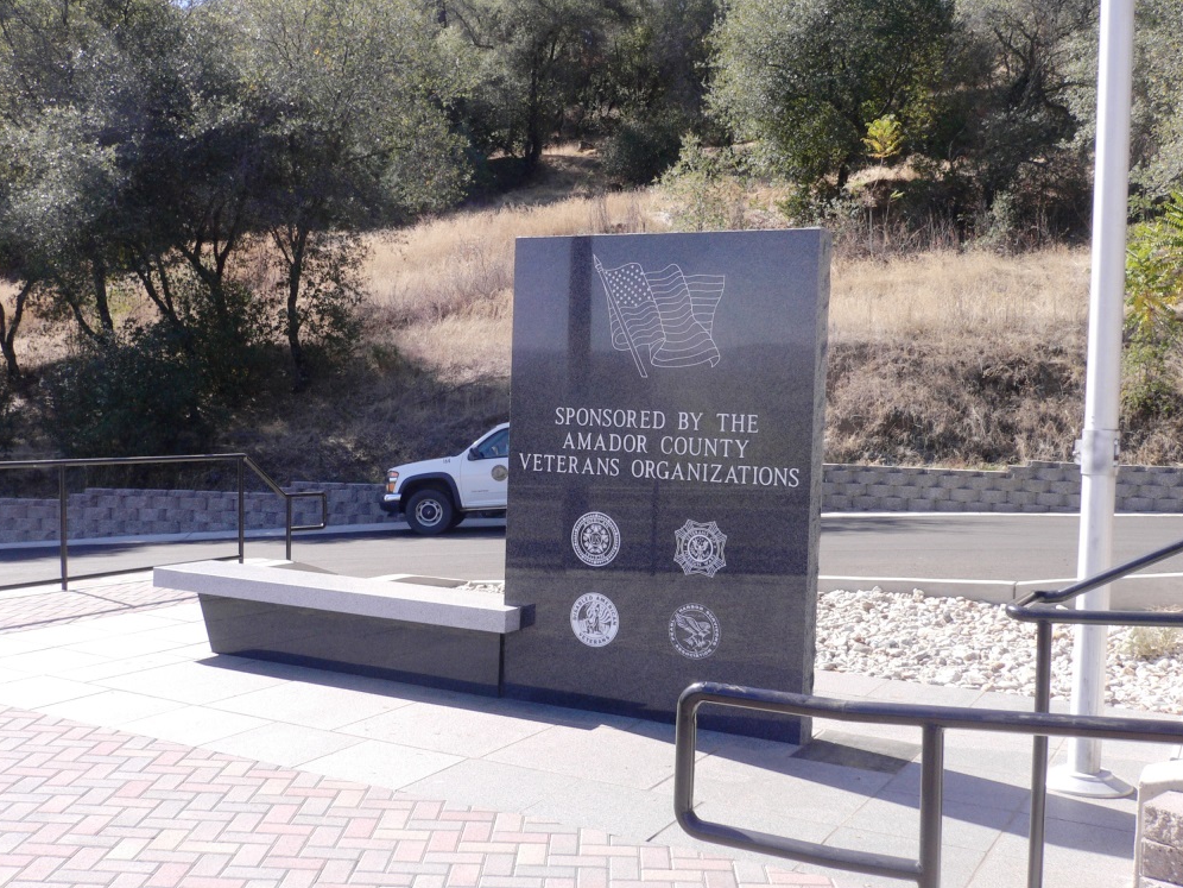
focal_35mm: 36
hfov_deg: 51.4
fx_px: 1230
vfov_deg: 39.7
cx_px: 593
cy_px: 452
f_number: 5.6
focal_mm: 5.8
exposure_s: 1/125
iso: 80
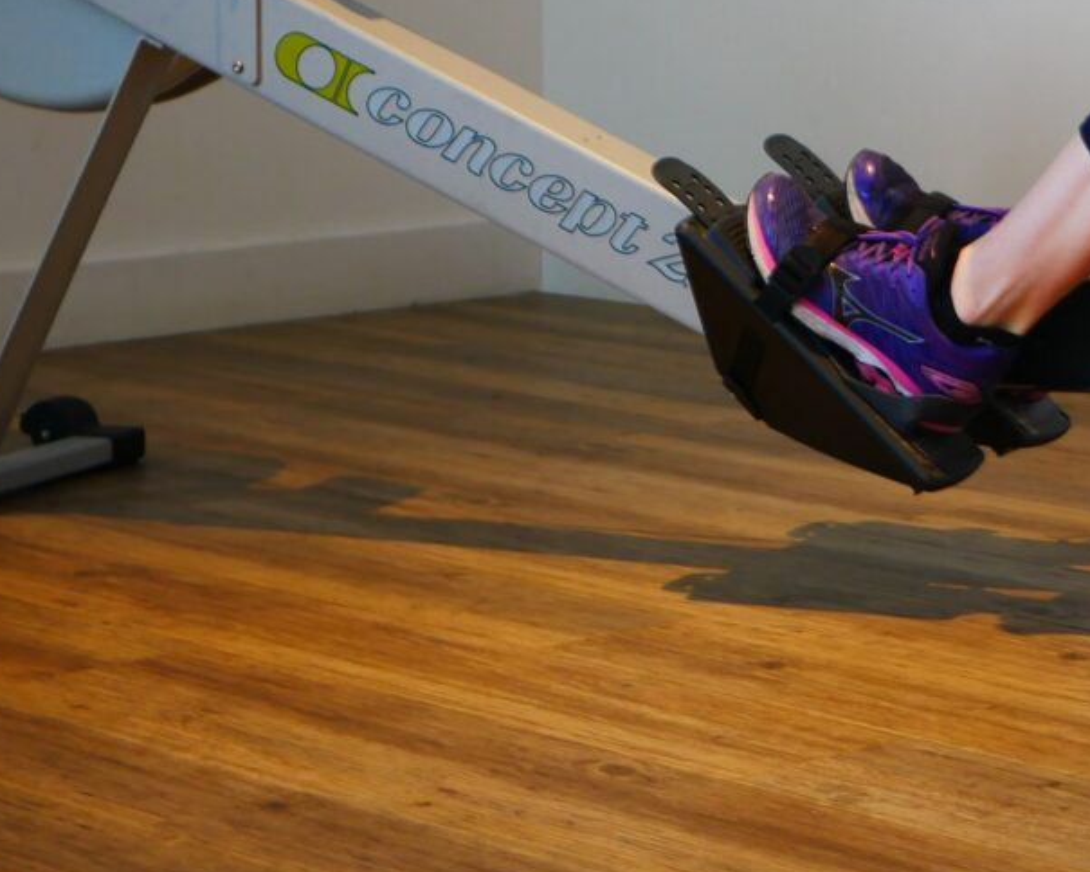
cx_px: 1184
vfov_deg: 12.2
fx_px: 4000
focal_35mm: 124
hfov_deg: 15.1
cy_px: -154
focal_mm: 25
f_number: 1.7
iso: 250
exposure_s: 1/60
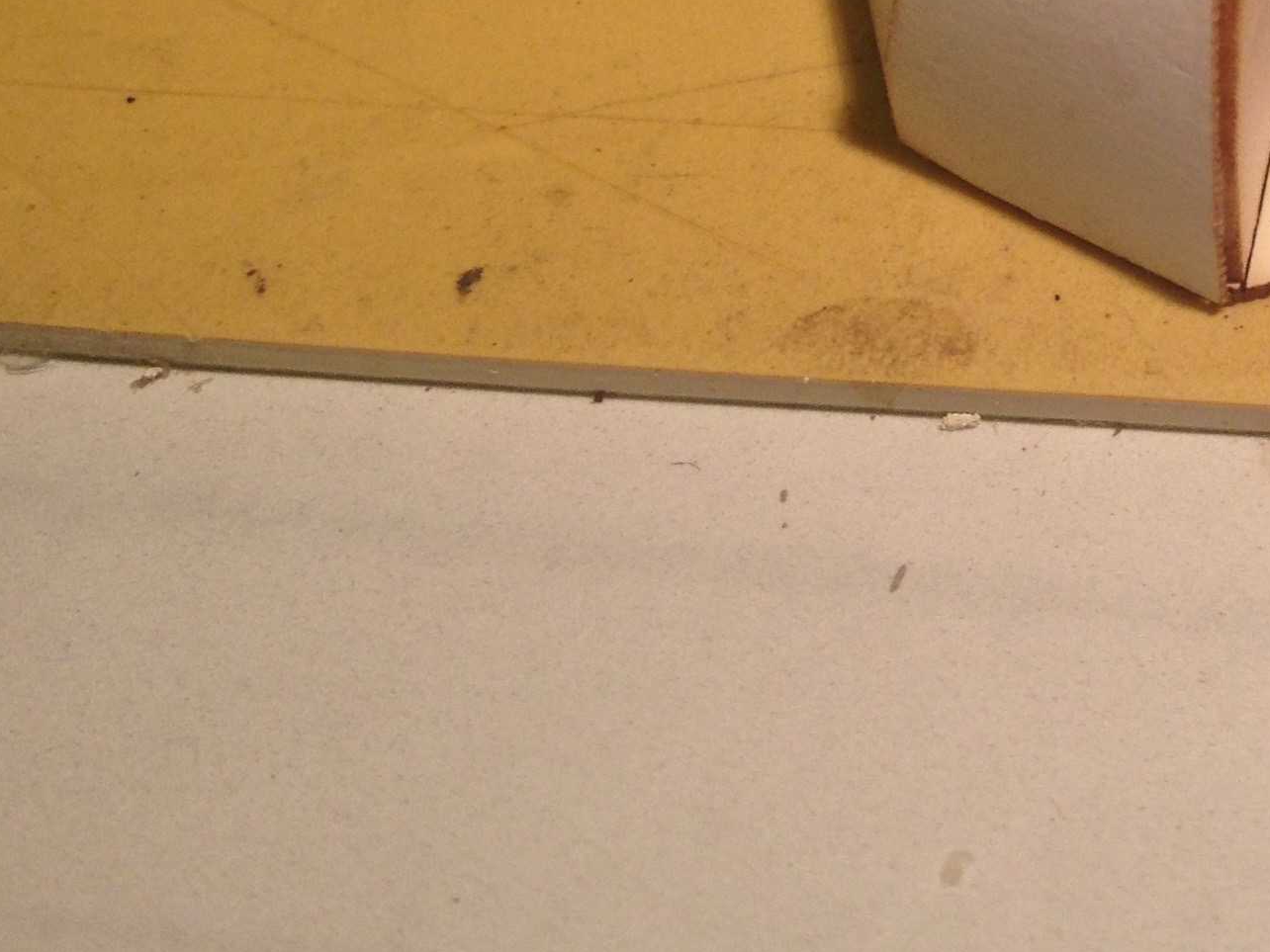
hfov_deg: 20.9
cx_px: 1403
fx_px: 3265
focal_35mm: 89
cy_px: -159
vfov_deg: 16.0
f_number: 2.4
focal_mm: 4.28
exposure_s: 1/30
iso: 50
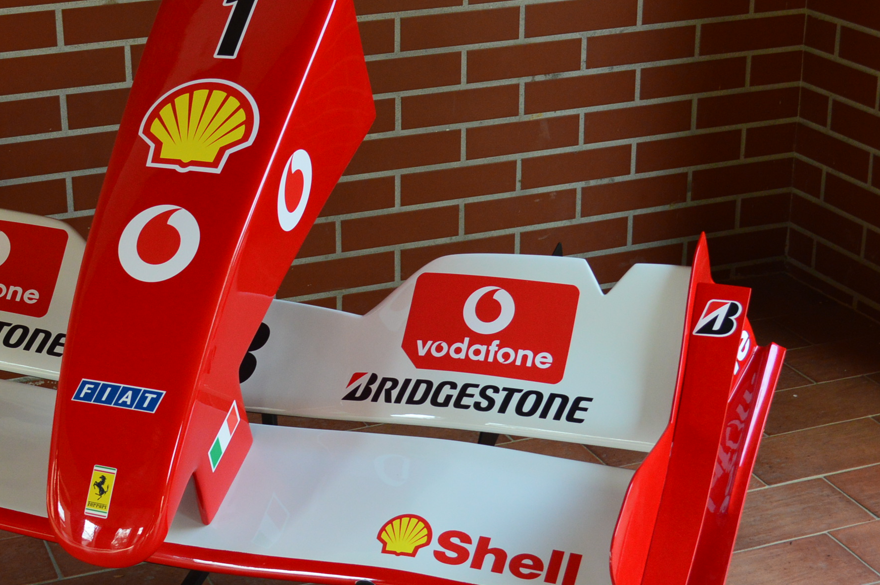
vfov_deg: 19.2
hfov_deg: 28.3
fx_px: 1734
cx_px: 311
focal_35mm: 71
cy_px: 289
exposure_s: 1/60
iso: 800
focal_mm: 28
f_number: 5.6
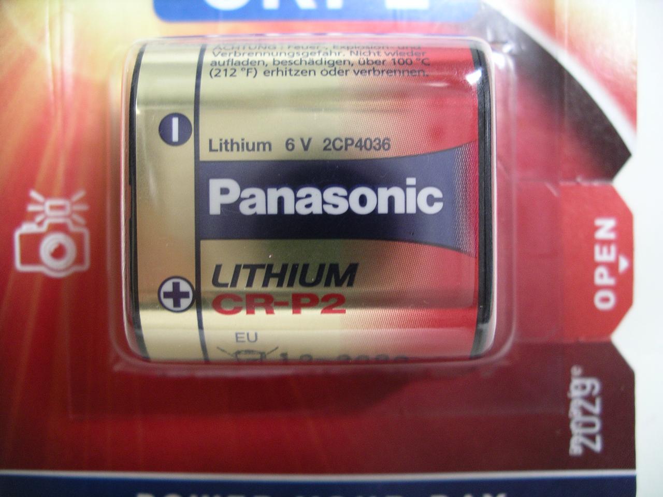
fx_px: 709
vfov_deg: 38.7
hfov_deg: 50.1
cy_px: 248
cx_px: 332
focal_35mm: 37
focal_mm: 7.8
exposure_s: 1/30
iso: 200
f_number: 2.8
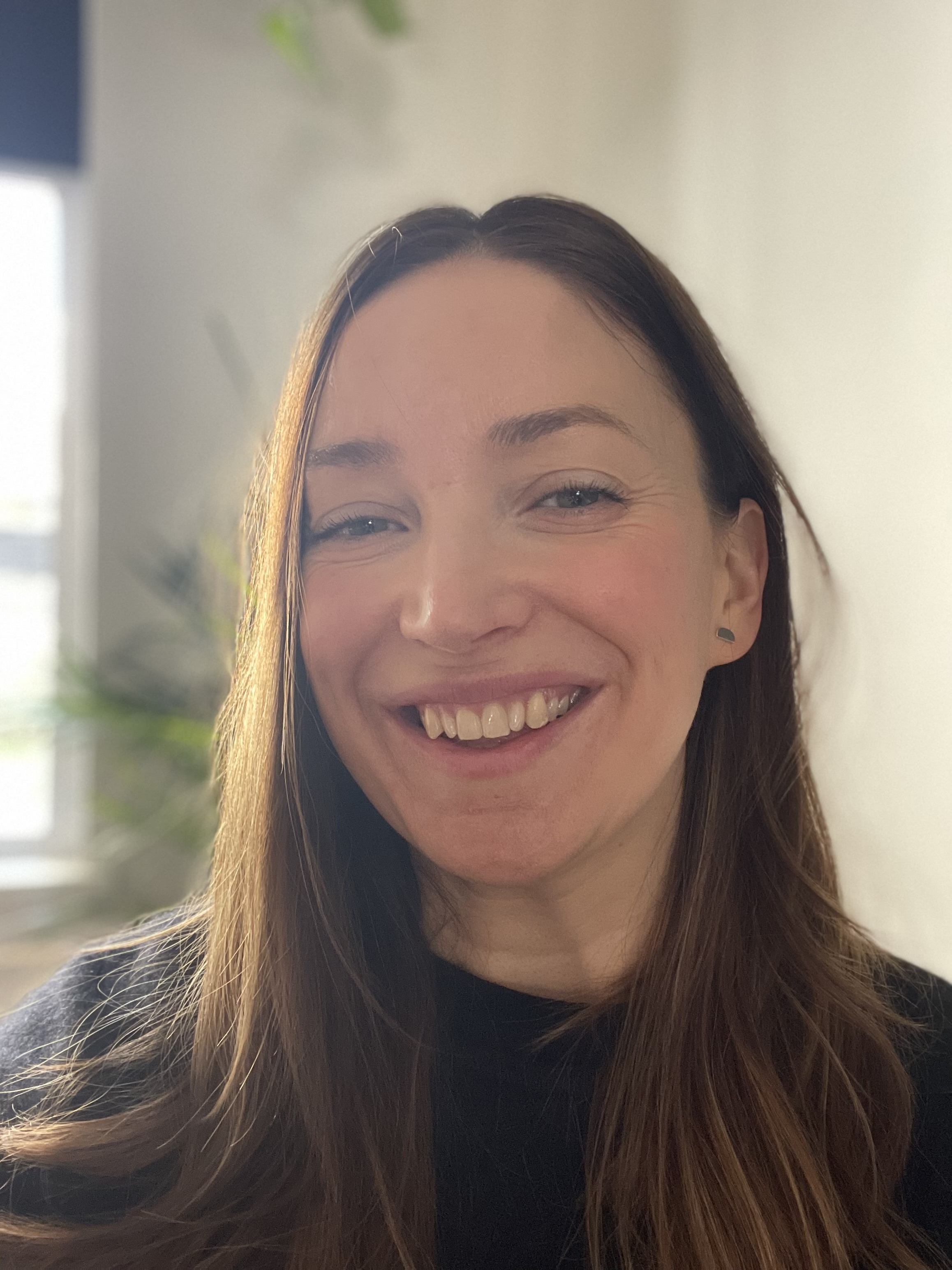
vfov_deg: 60.0
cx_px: 476
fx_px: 1100
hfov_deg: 46.8
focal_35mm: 30
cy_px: 635
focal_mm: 2.71
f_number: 2.2
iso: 400
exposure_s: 1/60
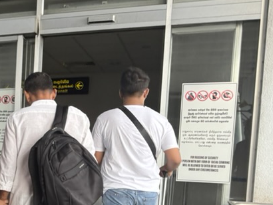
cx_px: -41
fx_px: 473
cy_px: 198
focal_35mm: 60
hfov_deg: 28.6
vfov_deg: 23.5
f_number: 1.78
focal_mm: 6.76
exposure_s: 1/121
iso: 100
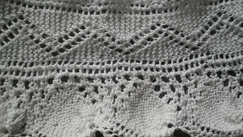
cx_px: 122
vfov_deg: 34.6
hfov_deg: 58.0
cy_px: 77
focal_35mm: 34
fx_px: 219
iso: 400
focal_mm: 5.45
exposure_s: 1/125
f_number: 2.9
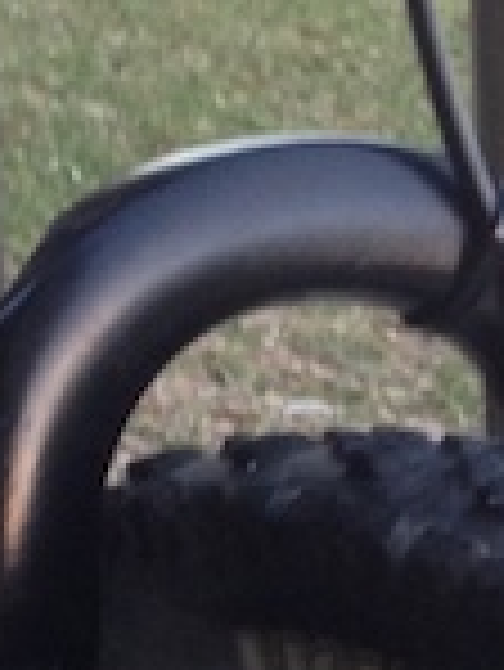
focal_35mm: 188
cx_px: 320
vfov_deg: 10.3
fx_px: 3644
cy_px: 809
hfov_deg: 7.9
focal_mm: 4.28
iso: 100
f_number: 2.4
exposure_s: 1/20
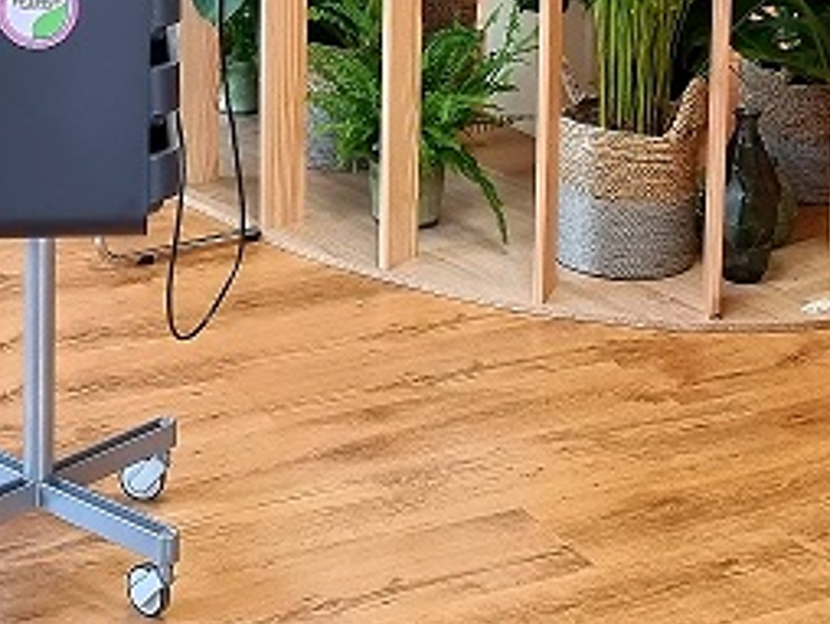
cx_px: 271
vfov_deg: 13.5
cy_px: -333
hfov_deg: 19.0
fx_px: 2472
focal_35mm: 103
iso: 160
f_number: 1.8
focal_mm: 5.4
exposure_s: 1/100
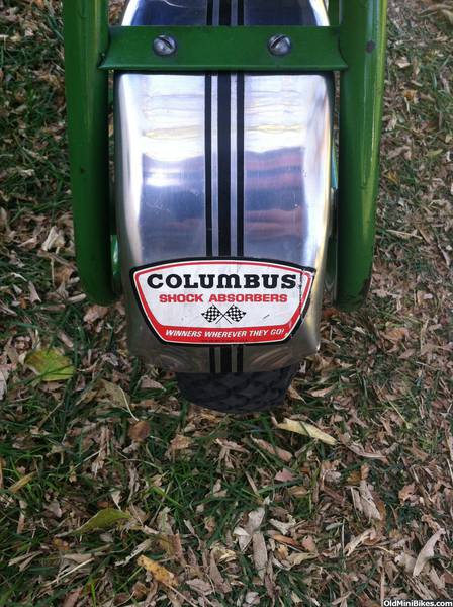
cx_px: 226
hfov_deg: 40.6
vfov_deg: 52.7
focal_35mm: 35
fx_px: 612
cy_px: 304
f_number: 2.8
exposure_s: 1/120
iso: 100
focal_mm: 3.85
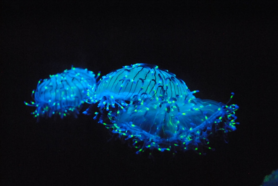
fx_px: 348
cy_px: 93
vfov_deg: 29.9
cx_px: 139
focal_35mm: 45
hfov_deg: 43.6
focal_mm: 30
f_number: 5
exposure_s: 1/30
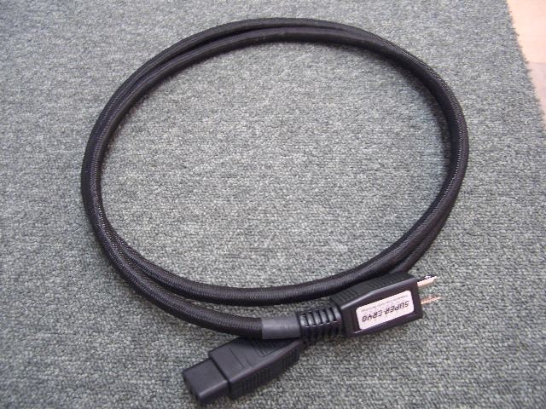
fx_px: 552
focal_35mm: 35
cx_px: 273
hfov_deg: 52.6
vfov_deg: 40.7
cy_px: 204
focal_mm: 5.8
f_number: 2.6
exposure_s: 1/15
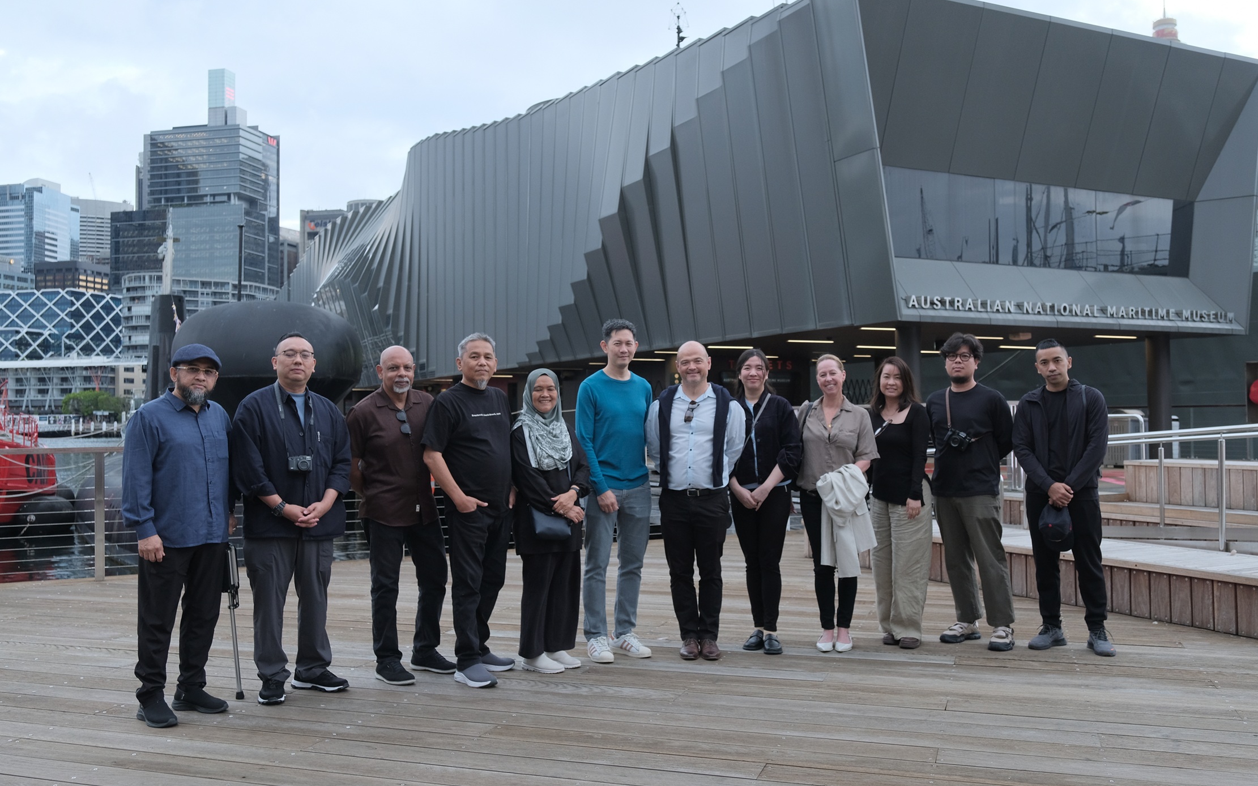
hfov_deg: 59.7
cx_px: 628
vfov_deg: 39.4
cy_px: 385
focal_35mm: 32
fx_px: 1097
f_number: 3.6
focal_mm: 20.6
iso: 800
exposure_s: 1/210
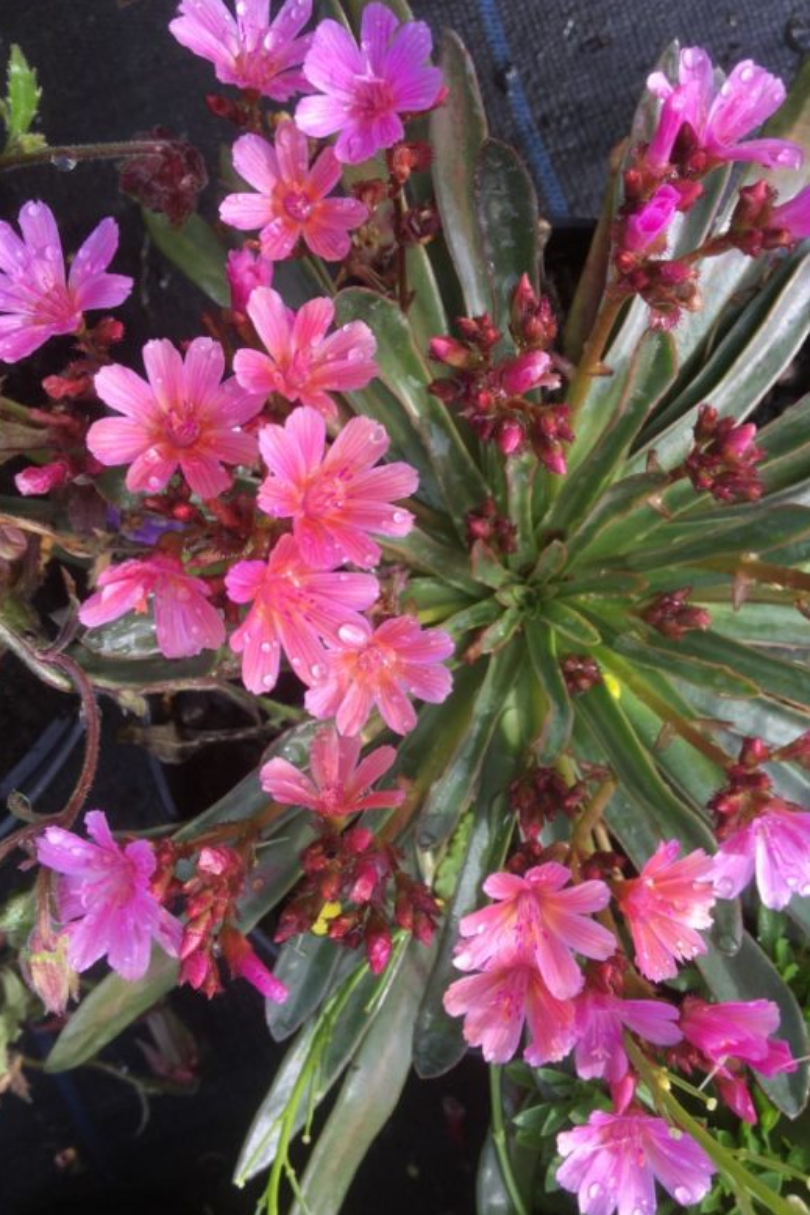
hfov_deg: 42.3
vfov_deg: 60.3
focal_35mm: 31
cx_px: 387
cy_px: 623
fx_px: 1046
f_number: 2.2
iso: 25
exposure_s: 1/409
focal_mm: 4.15
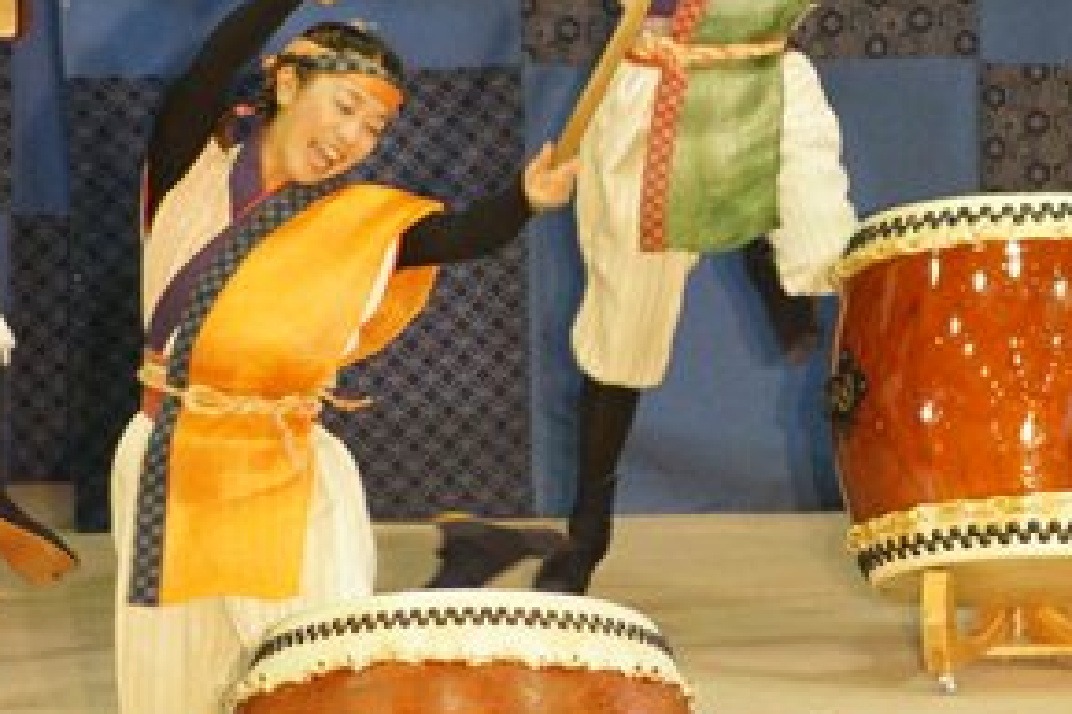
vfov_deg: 2.7
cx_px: 876
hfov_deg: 4.0
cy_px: 137
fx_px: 15386
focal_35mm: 517
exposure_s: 1/200
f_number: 5.6
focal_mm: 200
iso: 3200
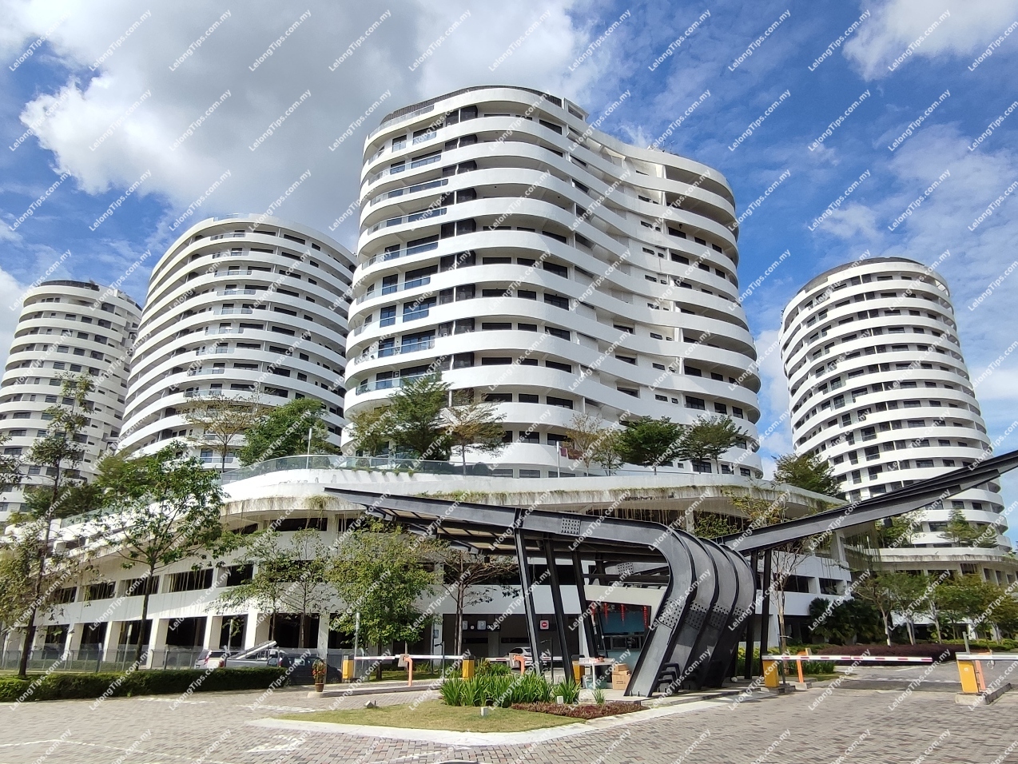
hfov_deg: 94.5
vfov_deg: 78.1
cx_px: 509
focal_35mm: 16
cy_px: 382
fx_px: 471
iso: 50
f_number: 2.2
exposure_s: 1/1600
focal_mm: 1.65
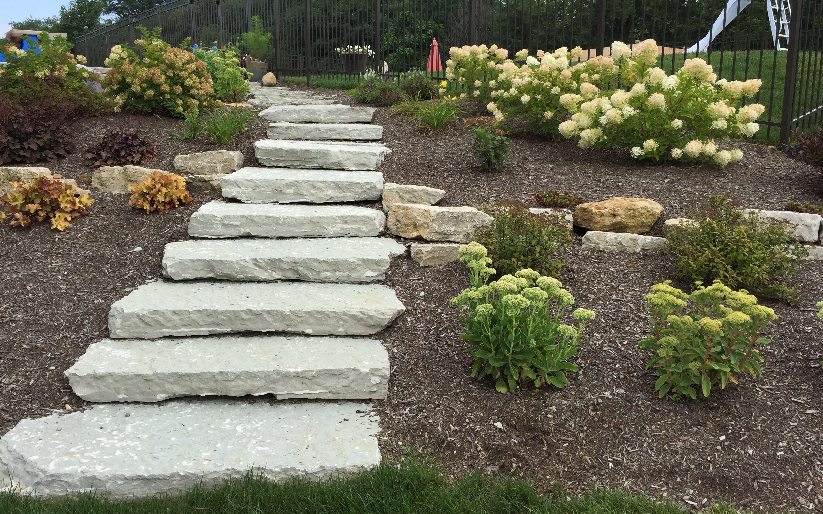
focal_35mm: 31
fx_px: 695
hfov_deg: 61.2
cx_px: 410
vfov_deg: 40.6
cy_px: 247
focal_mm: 4.15
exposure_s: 1/1163
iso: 32
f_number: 2.2
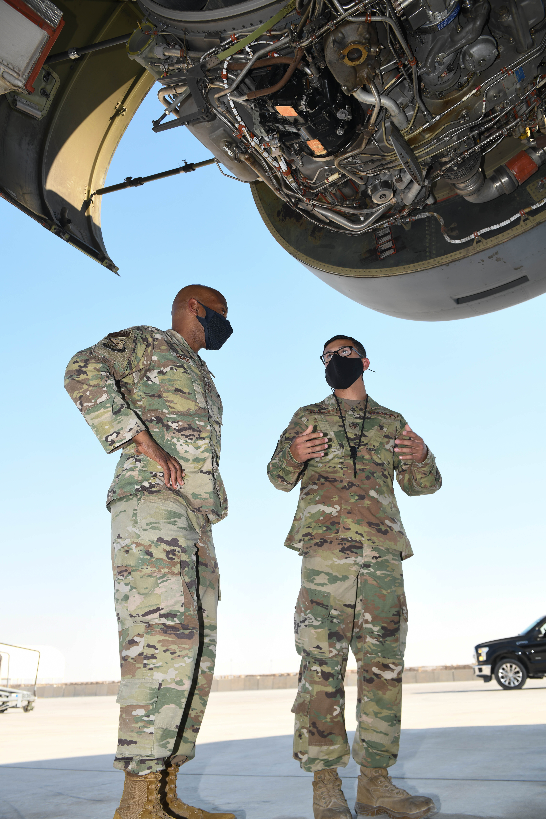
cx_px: 273
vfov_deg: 63.7
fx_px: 660
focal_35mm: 29
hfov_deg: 45.0
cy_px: 410
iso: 125
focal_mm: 29
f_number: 8
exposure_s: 1/160
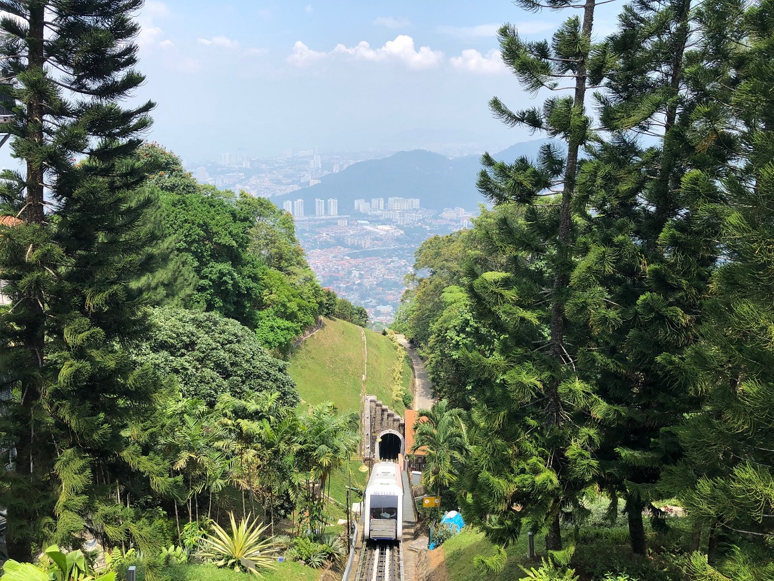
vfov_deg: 49.7
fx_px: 626
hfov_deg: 63.4
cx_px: 387
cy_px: 290
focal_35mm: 28
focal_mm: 3.99
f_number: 1.8
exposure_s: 1/1230
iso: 20
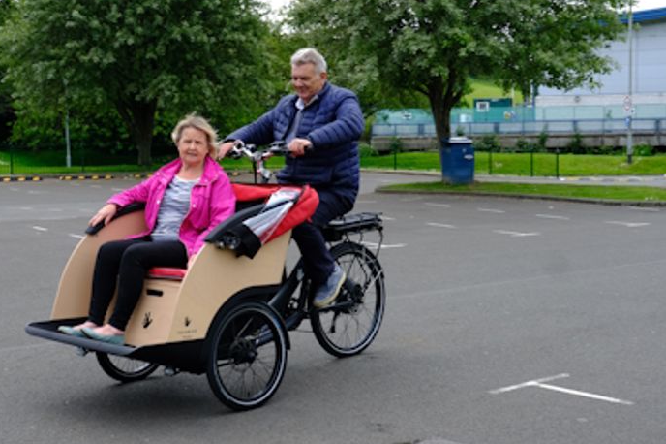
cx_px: 232
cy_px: 187
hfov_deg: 35.4
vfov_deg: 24.1
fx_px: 1035
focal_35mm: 56
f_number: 8
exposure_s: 1/100
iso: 100
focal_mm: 23
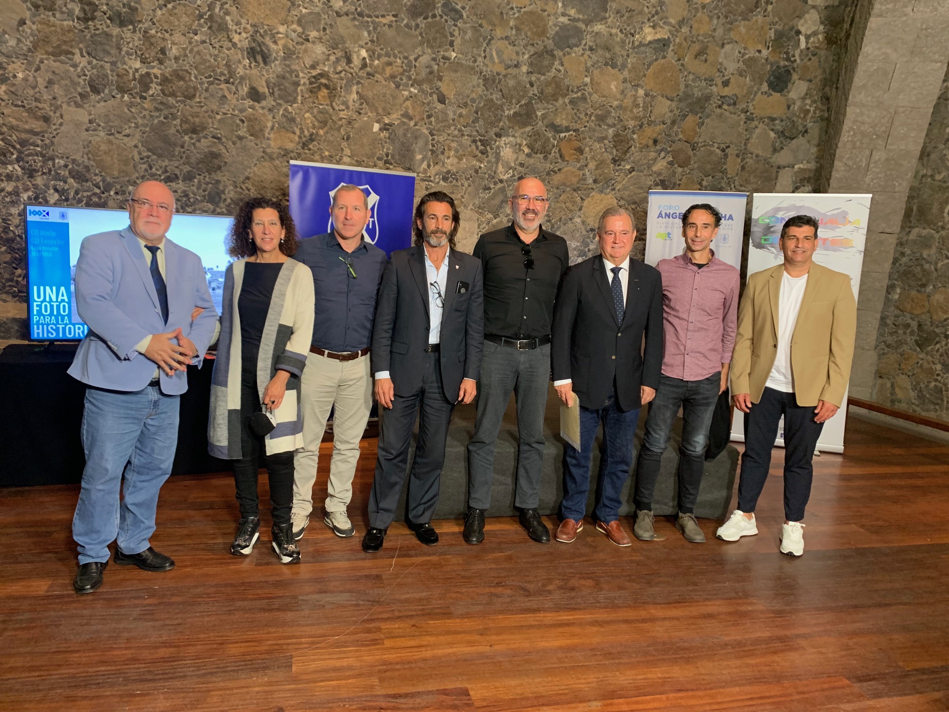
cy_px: 356
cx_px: 474
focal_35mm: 26
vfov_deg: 53.1
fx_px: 713
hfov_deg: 67.3
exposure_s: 1/50
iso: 250
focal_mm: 4.25
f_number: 1.8
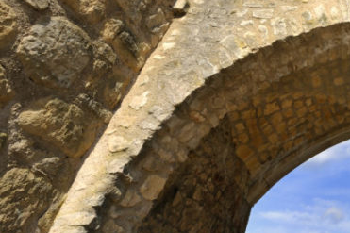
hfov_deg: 40.1
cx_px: 417
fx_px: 330
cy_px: -15
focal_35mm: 34
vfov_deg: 34.3
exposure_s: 1/320
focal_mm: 14
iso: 200
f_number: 11
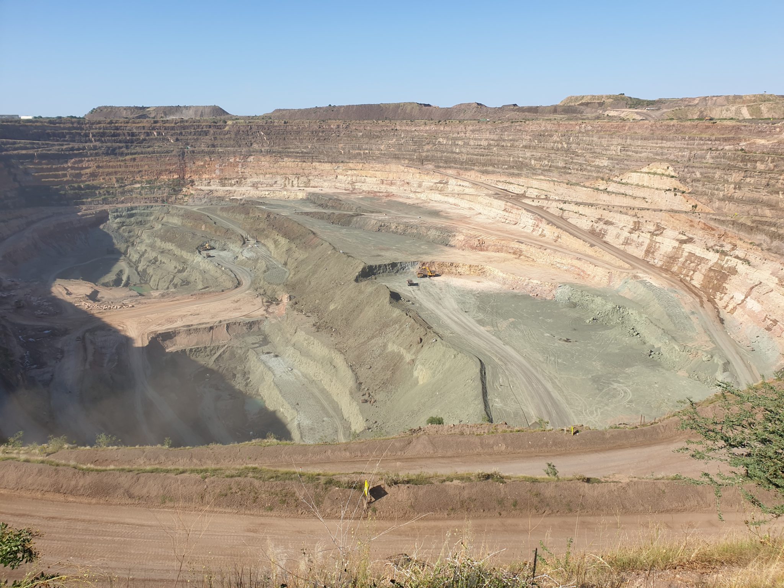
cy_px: 294
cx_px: 392
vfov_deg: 53.1
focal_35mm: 26
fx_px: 589
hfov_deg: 67.3
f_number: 2.4
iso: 50
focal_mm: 4.3
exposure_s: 1/1245
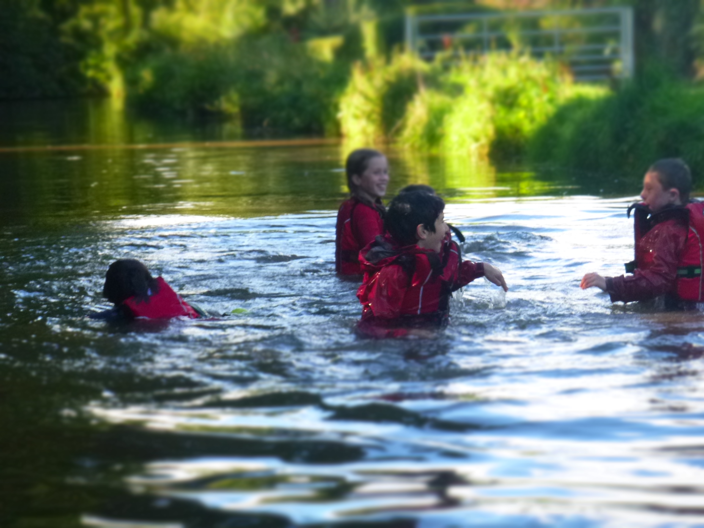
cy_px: 264
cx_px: 352
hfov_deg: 17.6
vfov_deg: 13.2
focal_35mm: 112
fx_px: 2278
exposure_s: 1/125
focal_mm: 18
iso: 320
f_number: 5.7
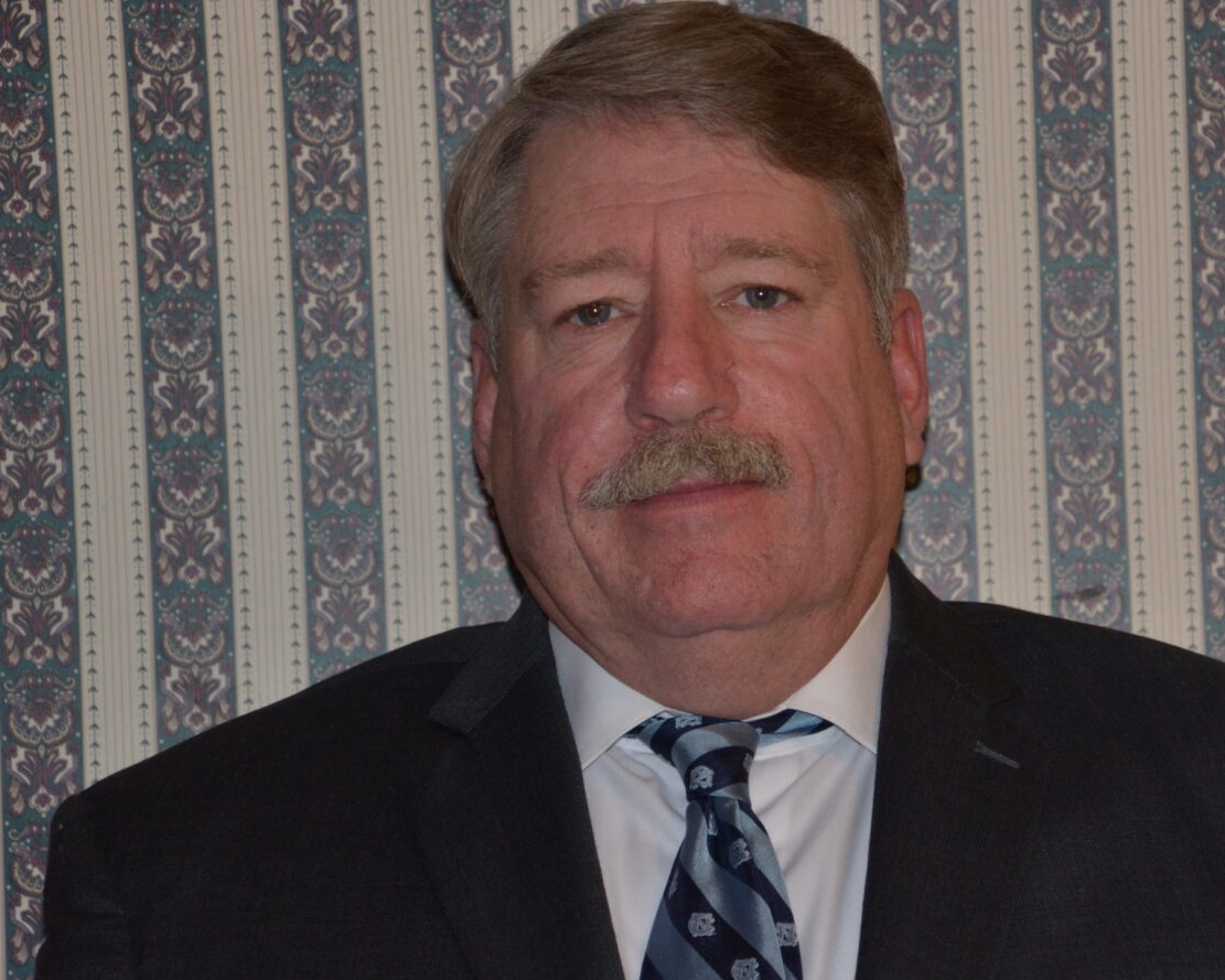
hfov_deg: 11.5
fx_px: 6055
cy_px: 510
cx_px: 749
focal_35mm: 167
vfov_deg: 9.3
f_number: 5.6
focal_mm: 86
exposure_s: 1/60
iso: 800
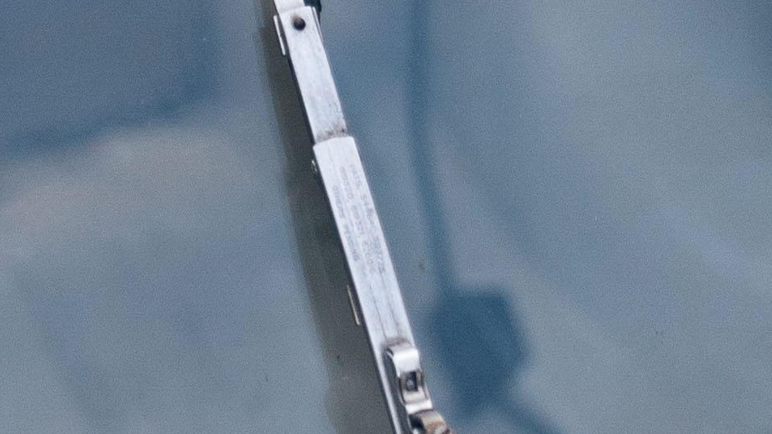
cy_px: -502
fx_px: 6939
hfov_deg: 6.3
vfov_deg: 3.5
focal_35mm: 339
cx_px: 786
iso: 250
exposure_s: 1/400
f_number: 2.8
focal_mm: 51
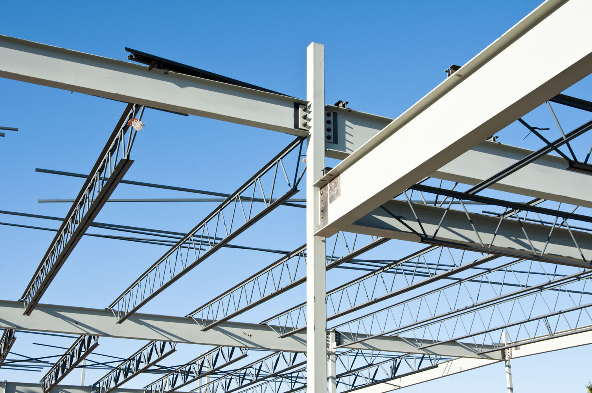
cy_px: 196
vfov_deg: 28.0
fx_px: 788
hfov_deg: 41.2
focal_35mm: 48
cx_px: 296
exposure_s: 1/160
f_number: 16
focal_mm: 32
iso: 200
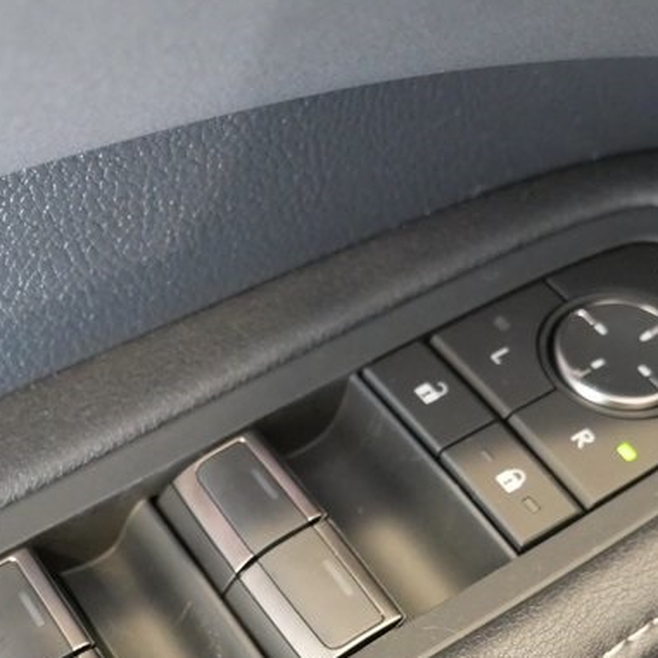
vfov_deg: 29.0
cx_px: 223
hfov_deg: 29.8
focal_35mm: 57
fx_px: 1226
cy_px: 572
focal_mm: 12
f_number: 3.5
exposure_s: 1/20
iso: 3200
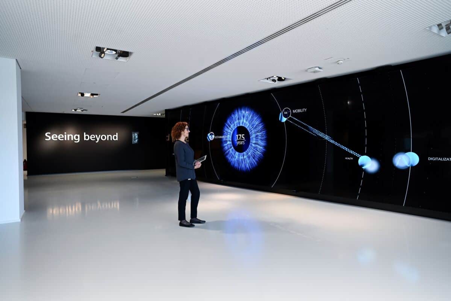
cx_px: 226
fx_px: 263
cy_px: 150
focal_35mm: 21
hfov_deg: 81.2
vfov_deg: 59.5
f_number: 5
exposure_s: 1/125
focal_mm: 21
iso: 1000
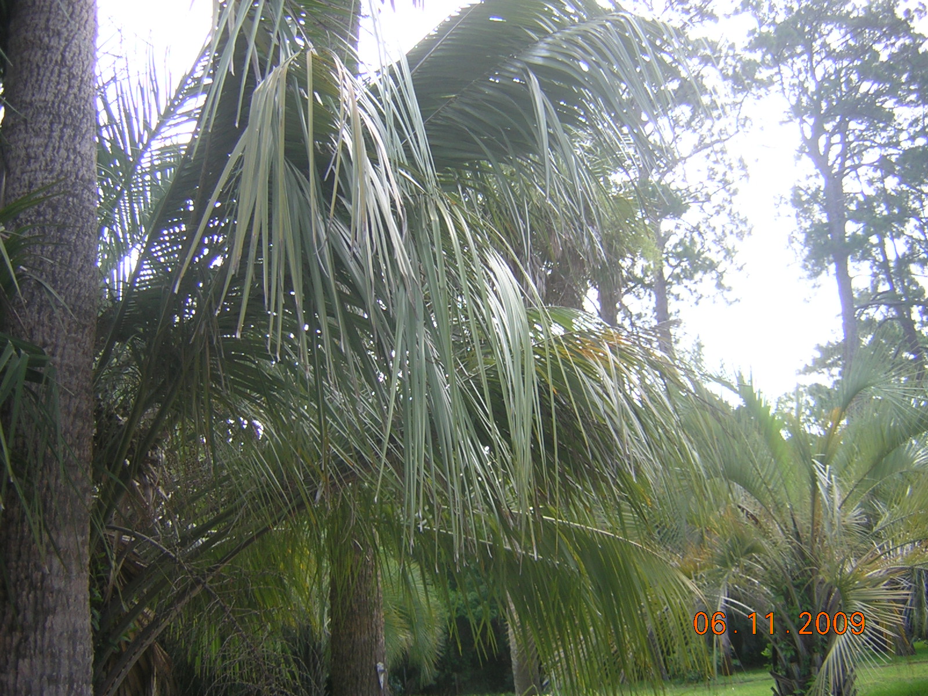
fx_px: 965
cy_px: 348
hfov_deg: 51.4
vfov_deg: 39.7
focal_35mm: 36
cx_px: 464
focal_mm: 4.7
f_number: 2.6
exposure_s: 1/196
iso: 100
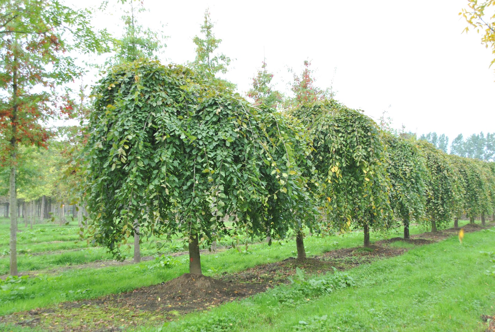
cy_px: 166
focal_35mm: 44
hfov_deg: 44.9
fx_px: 599
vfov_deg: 30.9
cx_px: 248
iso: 400
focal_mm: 29
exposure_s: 1/160
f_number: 6.3
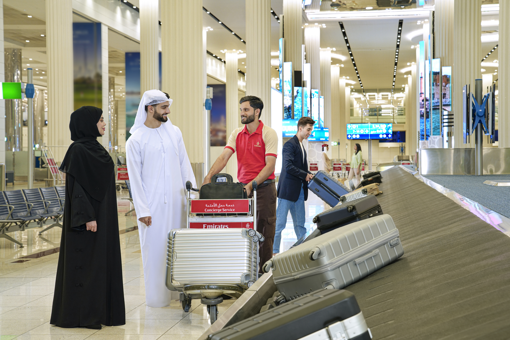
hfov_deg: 33.9
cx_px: 255
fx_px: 836
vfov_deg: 23.0
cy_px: 170
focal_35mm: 59
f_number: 5.6
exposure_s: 1/25
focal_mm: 59
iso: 500
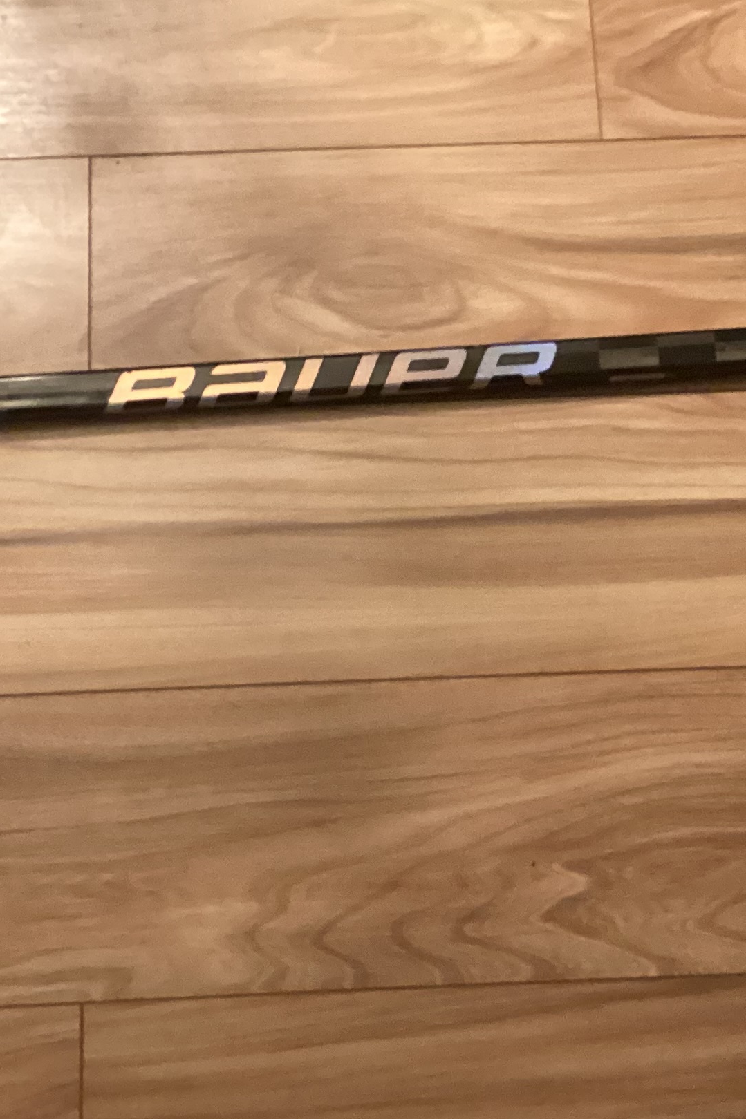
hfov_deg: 20.9
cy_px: 309
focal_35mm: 65
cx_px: 386
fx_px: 2021
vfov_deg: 30.5
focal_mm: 3.3
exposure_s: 1/30
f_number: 2.4
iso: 500
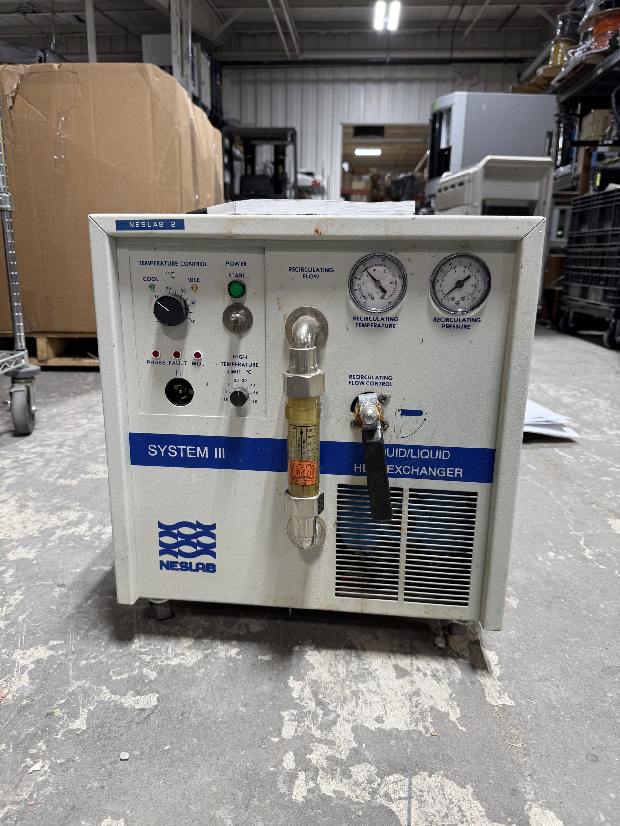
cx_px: 310
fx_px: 573
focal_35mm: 24
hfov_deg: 56.8
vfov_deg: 71.6
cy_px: 413
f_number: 1.78
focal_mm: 6.76
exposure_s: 1/119
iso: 80
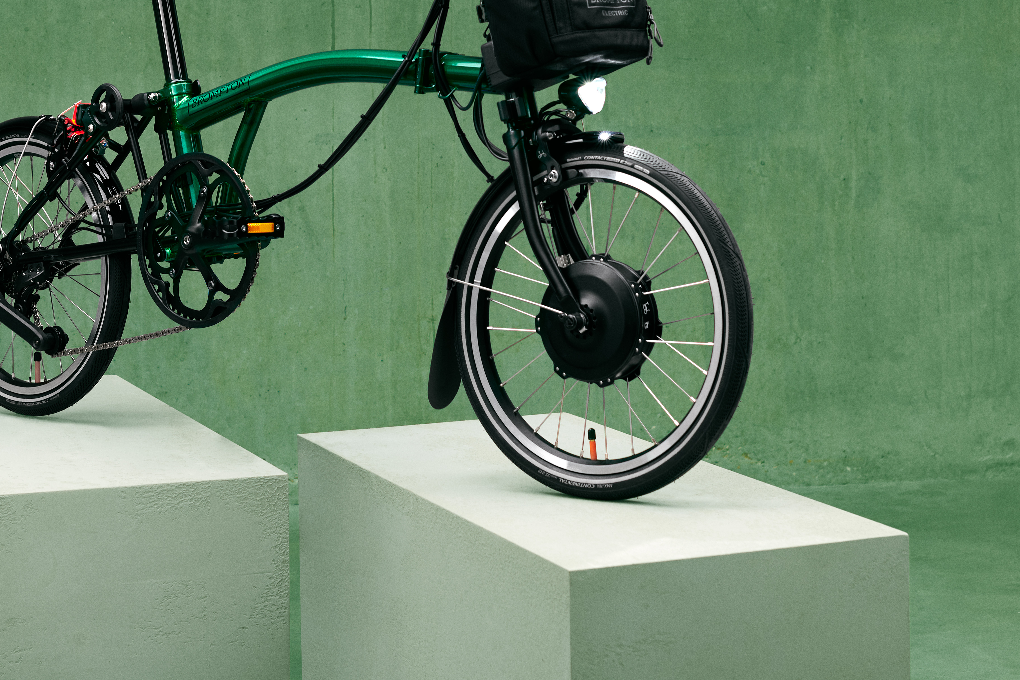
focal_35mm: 91
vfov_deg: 14.9
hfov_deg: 22.3
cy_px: 71
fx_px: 2578
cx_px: 330
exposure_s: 1/4
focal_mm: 50
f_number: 5
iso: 64
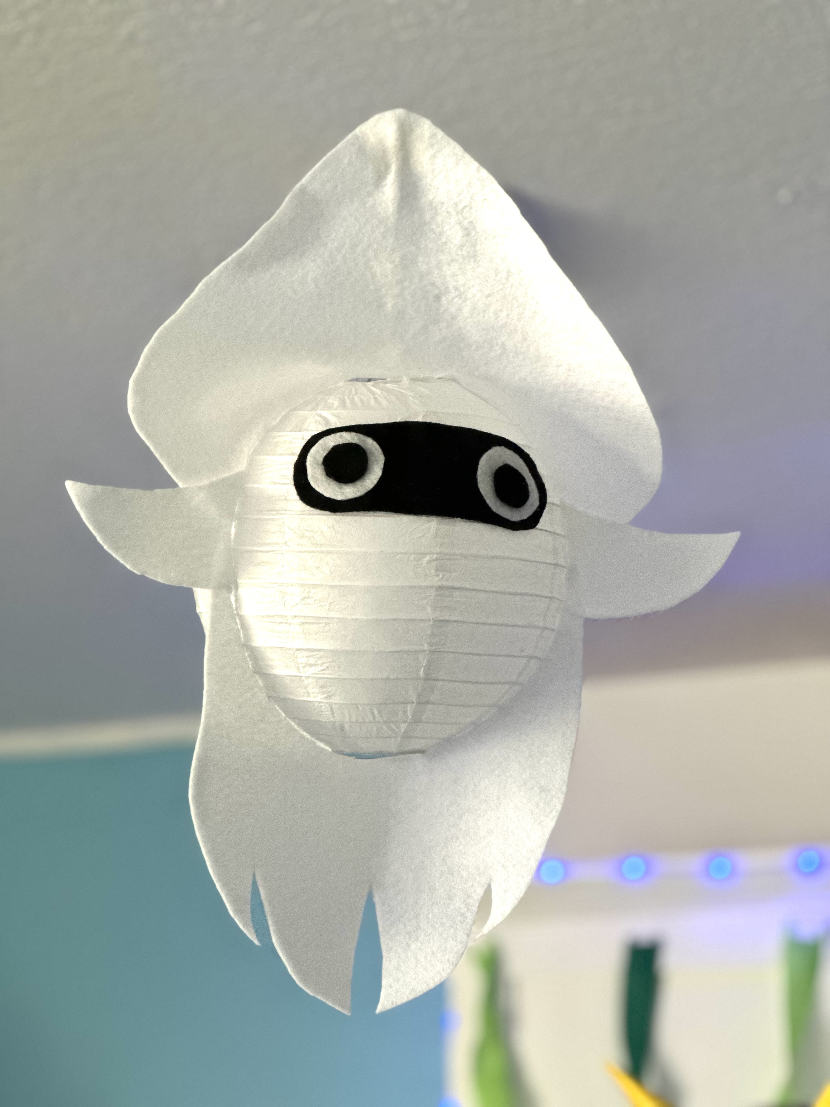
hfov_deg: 19.1
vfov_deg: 25.3
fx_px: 2462
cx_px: 415
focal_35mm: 77
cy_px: 554
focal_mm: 9
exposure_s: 1/40
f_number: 2.8
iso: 400
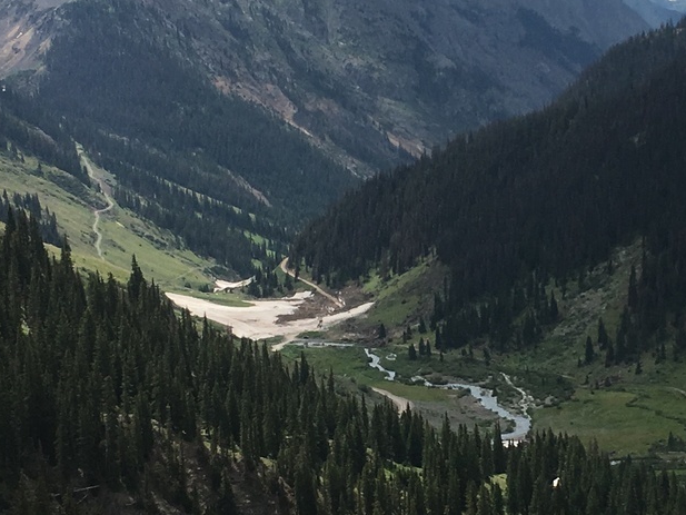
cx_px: 513
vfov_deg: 15.7
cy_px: 265
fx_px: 1863
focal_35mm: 94
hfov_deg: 20.7
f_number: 2.2
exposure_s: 1/2481
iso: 25
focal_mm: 4.15
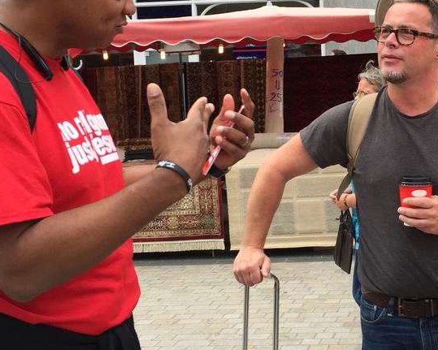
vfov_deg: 24.1
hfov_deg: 29.2
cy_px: 108
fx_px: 817
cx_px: 362
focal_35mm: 63
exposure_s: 1/520
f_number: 2.2
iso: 32
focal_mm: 4.15
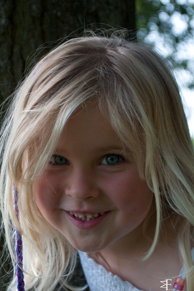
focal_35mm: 84
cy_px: 145
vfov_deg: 24.3
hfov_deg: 16.3
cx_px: 96
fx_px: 675
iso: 200
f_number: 6.3
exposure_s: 1/160
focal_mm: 55
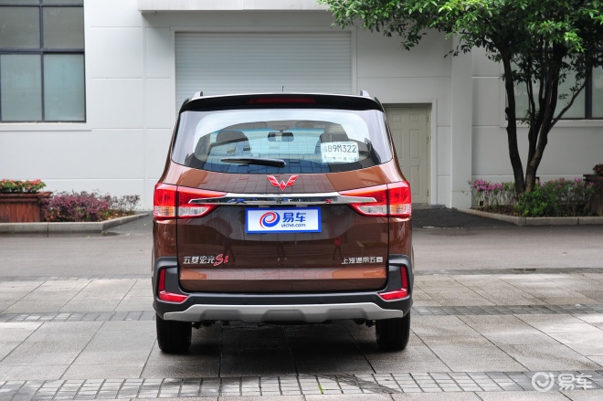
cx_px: 302
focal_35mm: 70
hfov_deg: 28.9
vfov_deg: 19.4
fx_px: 1172
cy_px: 200
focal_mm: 70
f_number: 6.3
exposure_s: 1/50
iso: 320
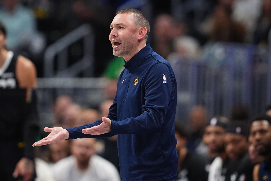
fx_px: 4521
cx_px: 136
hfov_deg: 3.4
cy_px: 90
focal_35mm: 600
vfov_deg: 2.3
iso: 5000
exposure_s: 1/1600
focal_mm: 400
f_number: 3.2
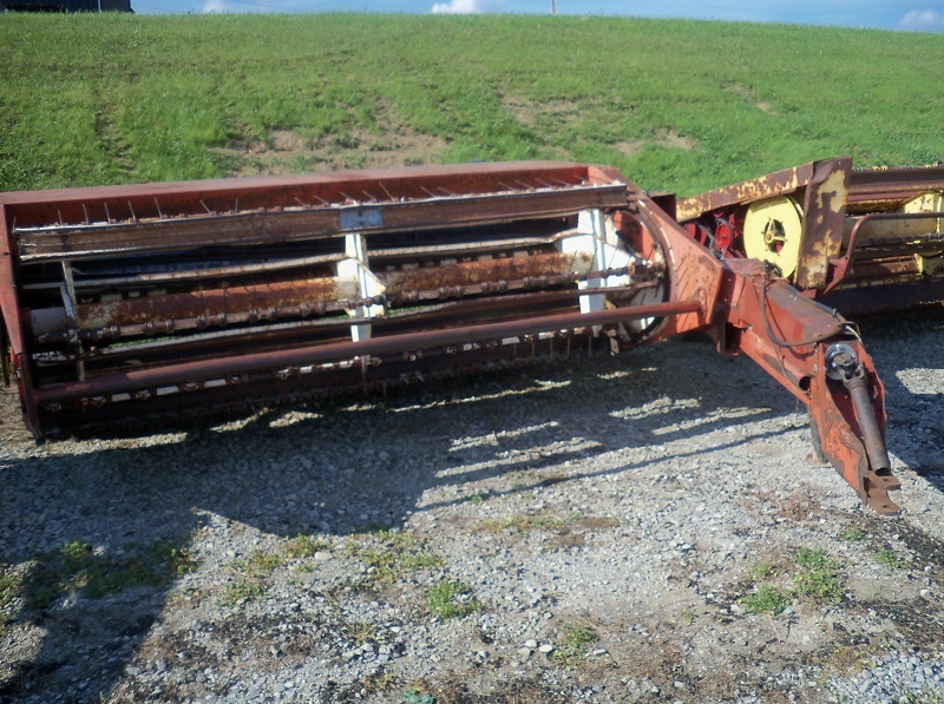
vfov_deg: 37.6
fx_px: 1034
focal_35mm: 38
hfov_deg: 49.1
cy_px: 352
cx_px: 472
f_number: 3.5
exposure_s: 1/500
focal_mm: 6.3
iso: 100
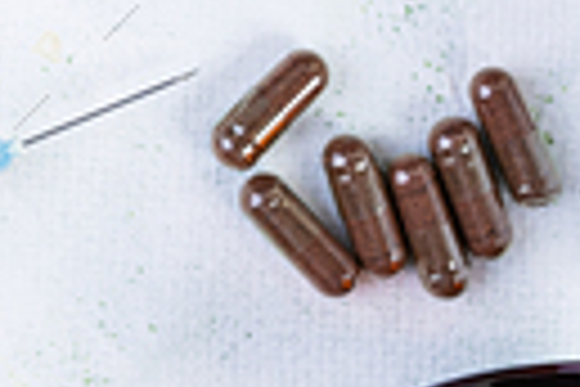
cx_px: -216
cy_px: -133
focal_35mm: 220
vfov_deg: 6.2
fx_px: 3544
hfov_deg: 9.2
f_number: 7.1
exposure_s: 1/100
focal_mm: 32
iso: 100
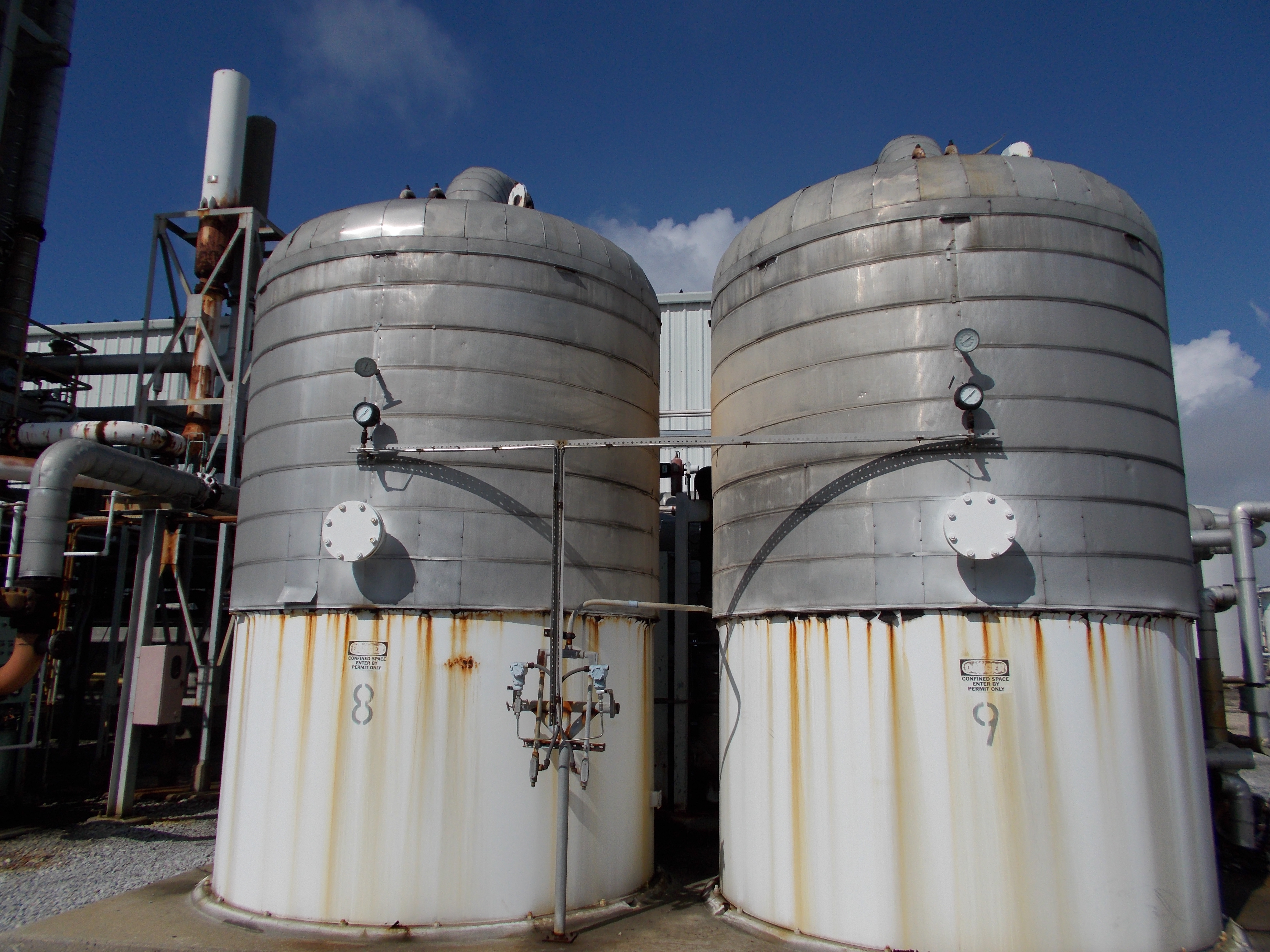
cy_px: 476
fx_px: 954
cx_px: 635
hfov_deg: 67.3
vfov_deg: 53.1
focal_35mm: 26
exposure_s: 1/500
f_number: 8
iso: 80
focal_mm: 4.6
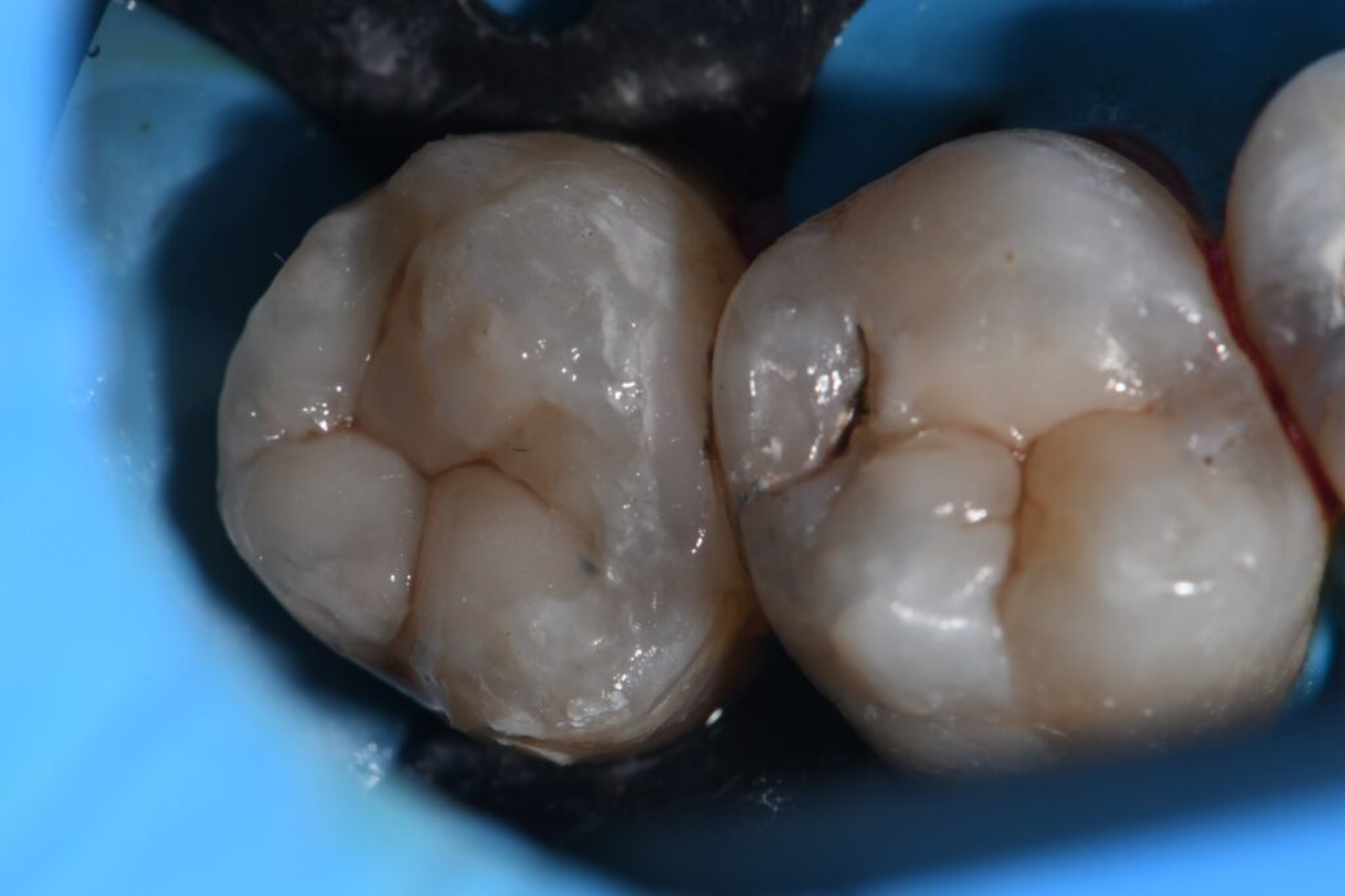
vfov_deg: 8.7
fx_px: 5863
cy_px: 448
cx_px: 672
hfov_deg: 13.1
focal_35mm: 157
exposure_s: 1/160
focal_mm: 105
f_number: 32
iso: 200
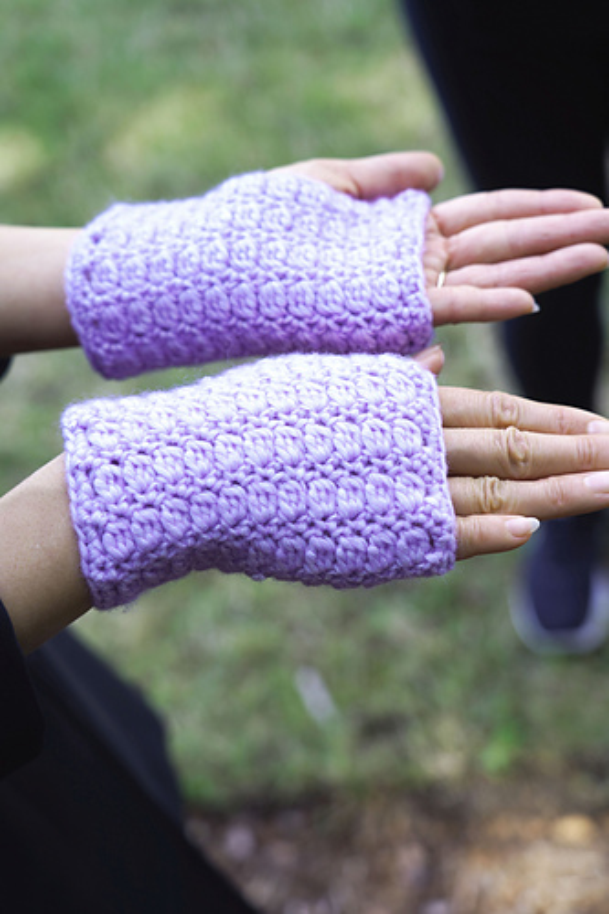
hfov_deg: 22.2
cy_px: 457
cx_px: 304
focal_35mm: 61
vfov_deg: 32.9
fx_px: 1549
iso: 100
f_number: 4.5
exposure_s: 1/160
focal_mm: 61
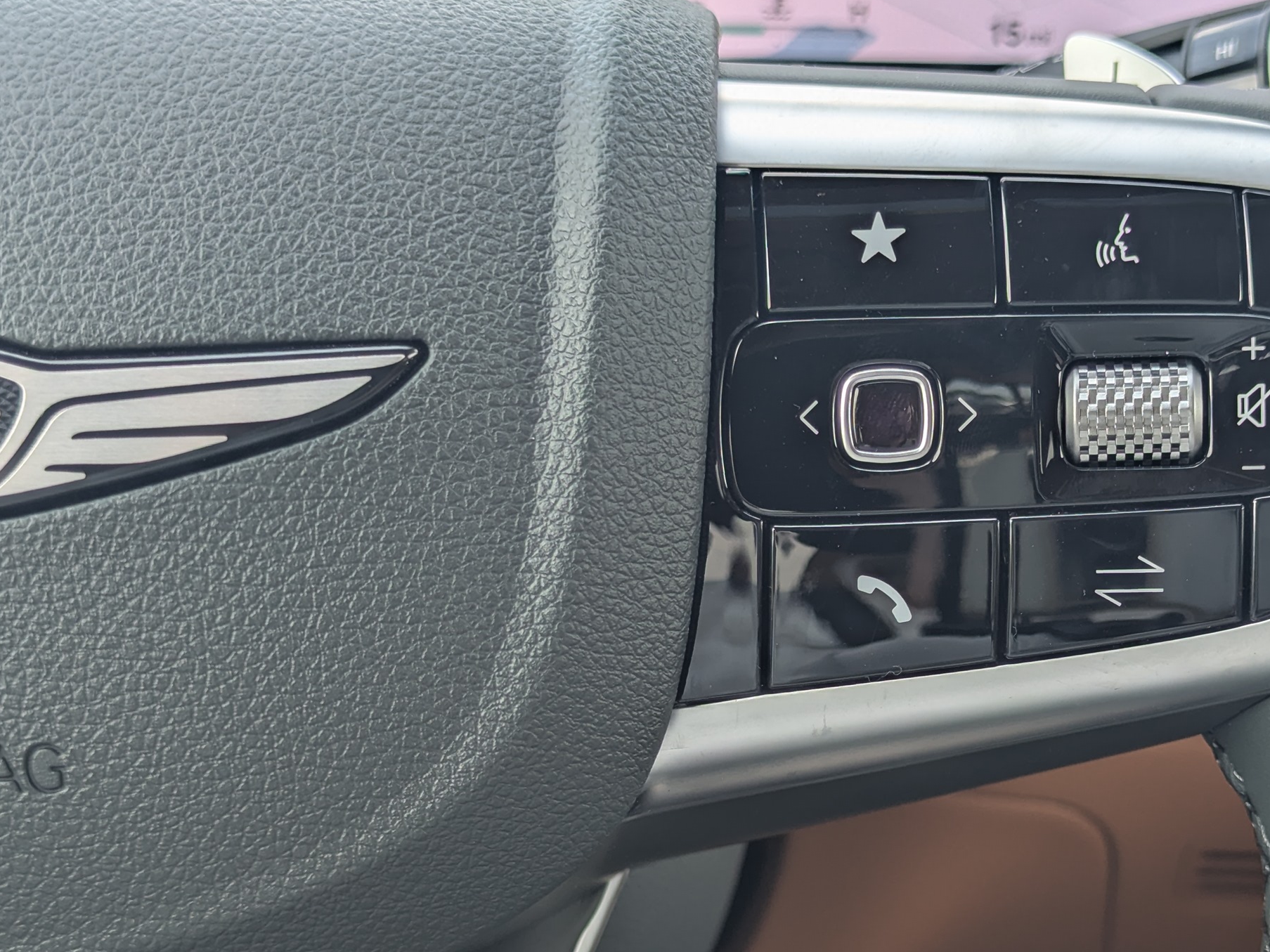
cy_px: 615
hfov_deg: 28.4
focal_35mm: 68
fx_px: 2495
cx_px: 838
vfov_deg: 21.5
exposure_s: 1/251
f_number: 1.85
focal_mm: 6.81
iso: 41
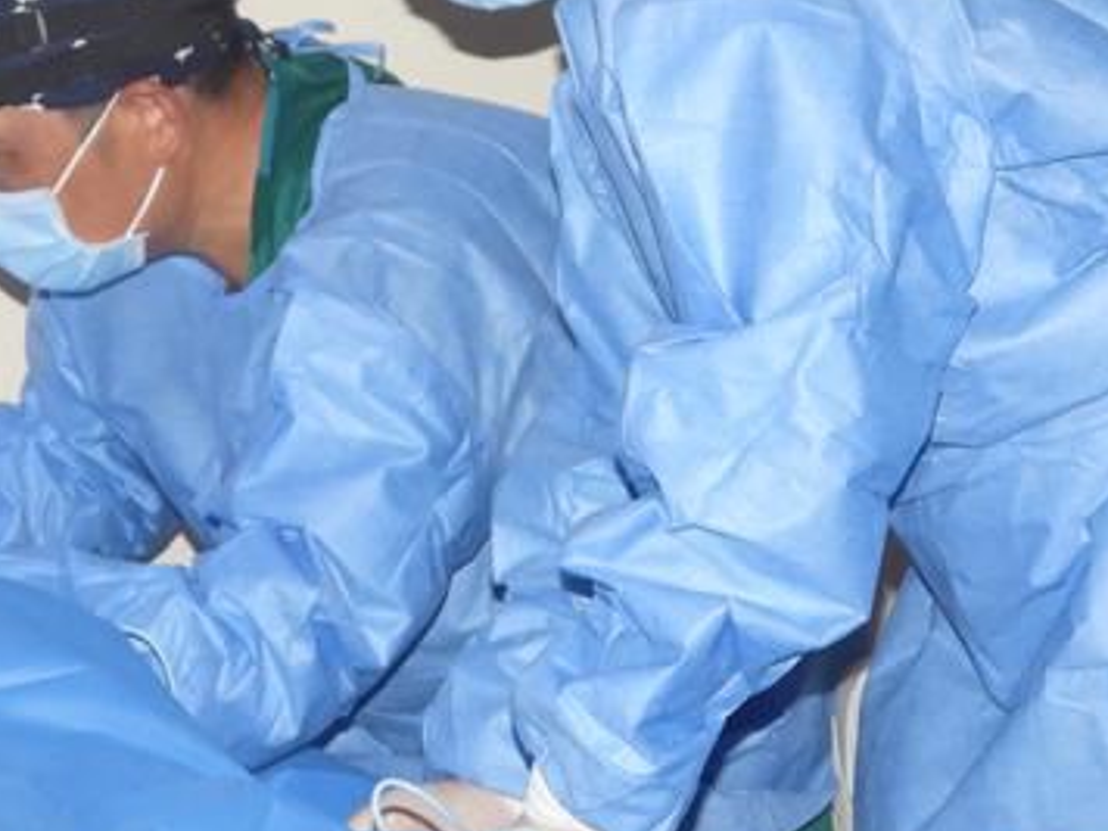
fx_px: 4449
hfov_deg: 14.0
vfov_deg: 10.7
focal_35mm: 139
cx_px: -19
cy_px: 322
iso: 200
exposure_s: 1/30
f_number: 3.5
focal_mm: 9.8
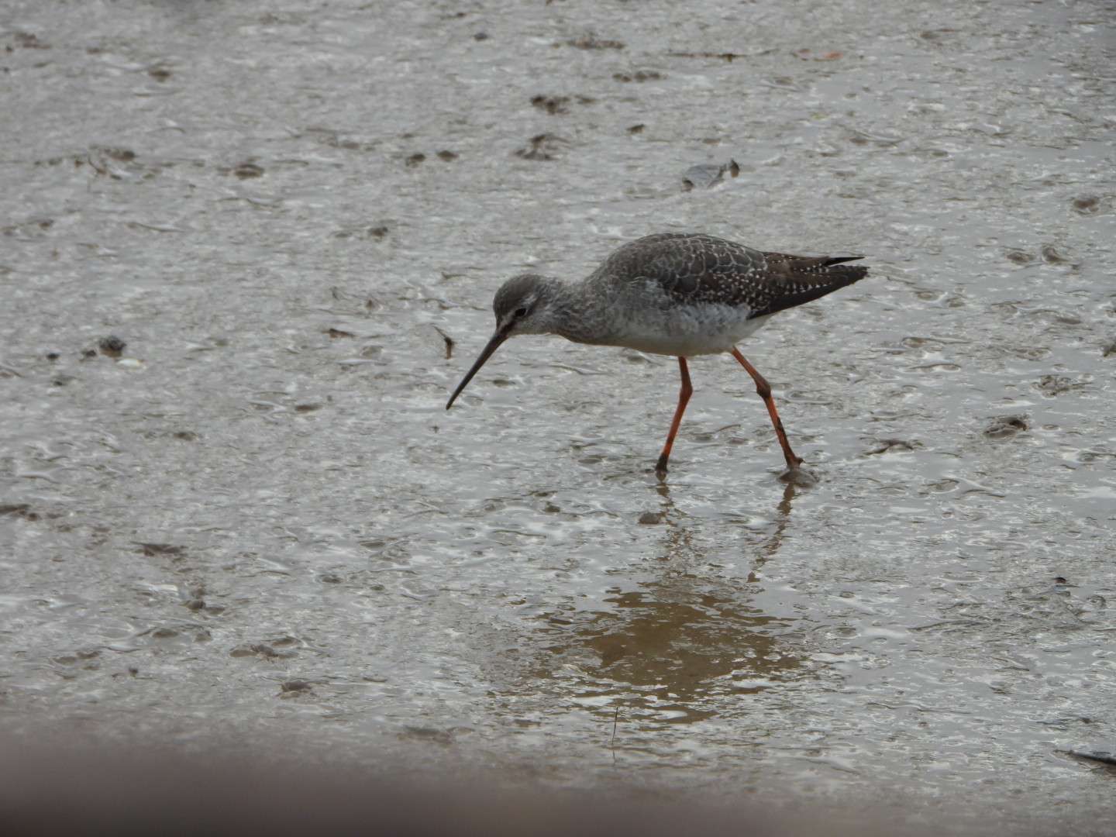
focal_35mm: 650
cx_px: 558
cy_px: 418
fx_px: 20956
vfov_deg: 2.3
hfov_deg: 3.1
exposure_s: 1/250
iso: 200
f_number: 5
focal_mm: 117
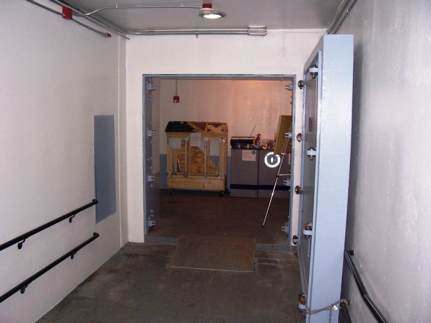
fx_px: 423
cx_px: 216
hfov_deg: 54.0
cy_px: 162
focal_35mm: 34
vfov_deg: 41.8
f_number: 2.7
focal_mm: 5.6
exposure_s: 1/60
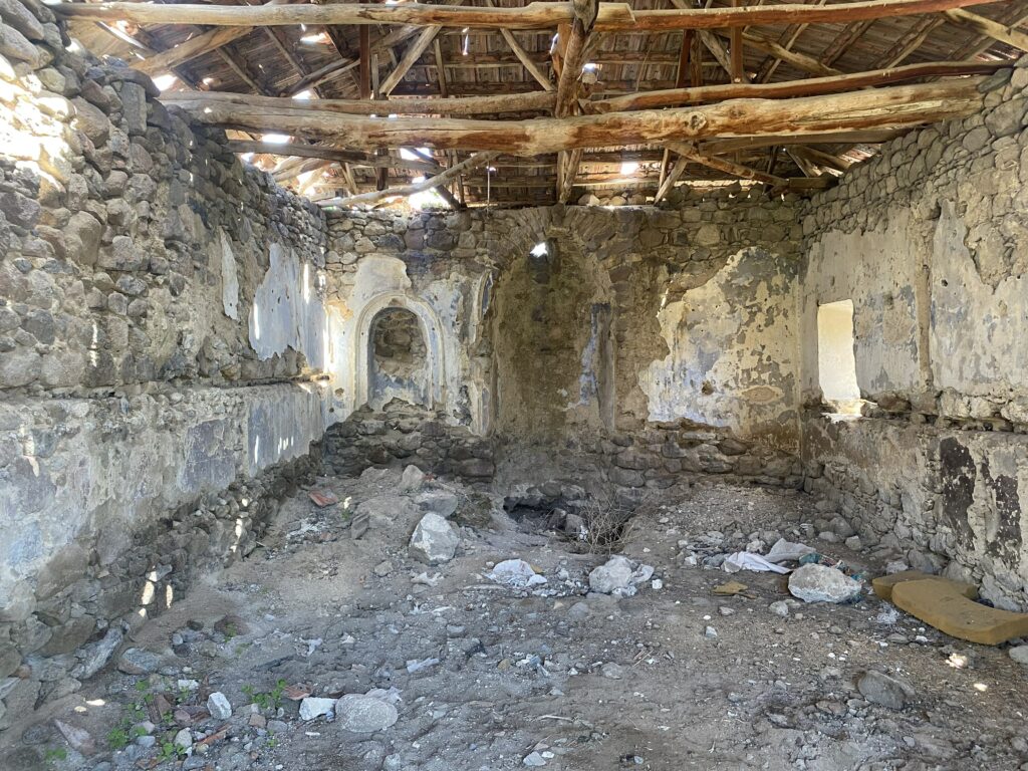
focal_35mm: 26
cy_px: 386
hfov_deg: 67.3
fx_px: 772
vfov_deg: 53.1
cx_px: 514
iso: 125
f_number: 1.8
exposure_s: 1/90
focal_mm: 4.25
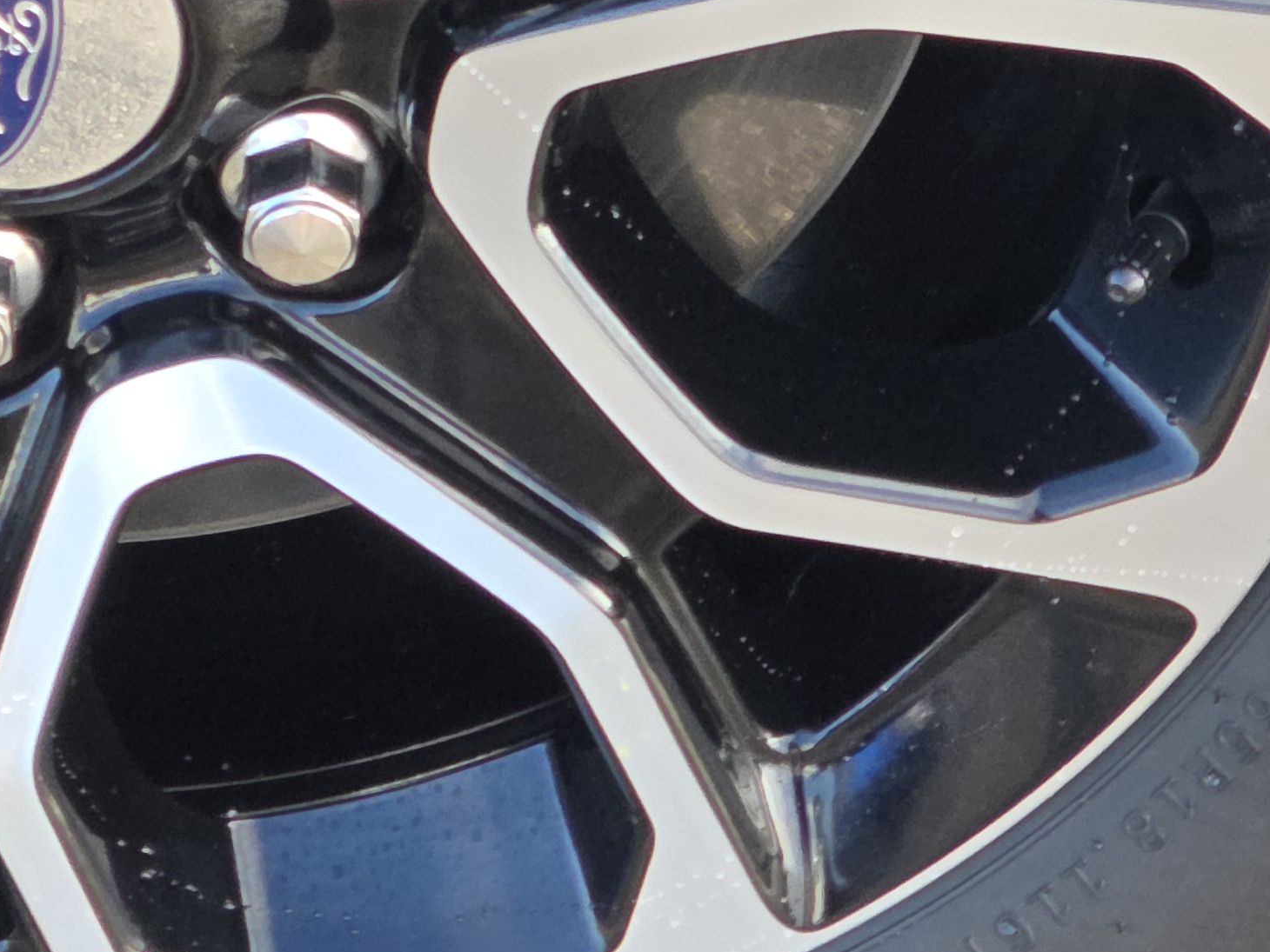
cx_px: -45
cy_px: -26
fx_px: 6934
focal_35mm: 189
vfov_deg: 7.8
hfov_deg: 10.4
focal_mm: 7
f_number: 2.4
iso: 32
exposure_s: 1/120
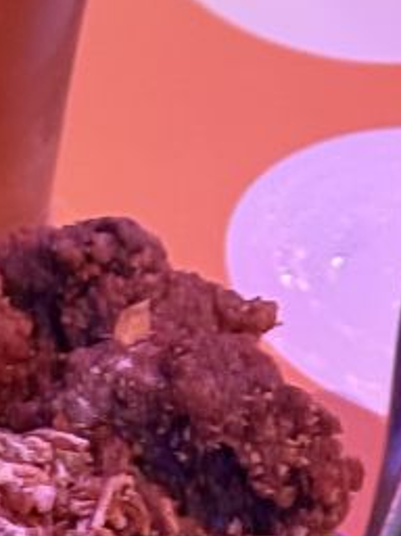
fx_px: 3592
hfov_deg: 6.2
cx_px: -476
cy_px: 350
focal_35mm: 232
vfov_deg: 8.5
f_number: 1.78
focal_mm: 6.76
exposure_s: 1/30
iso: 500
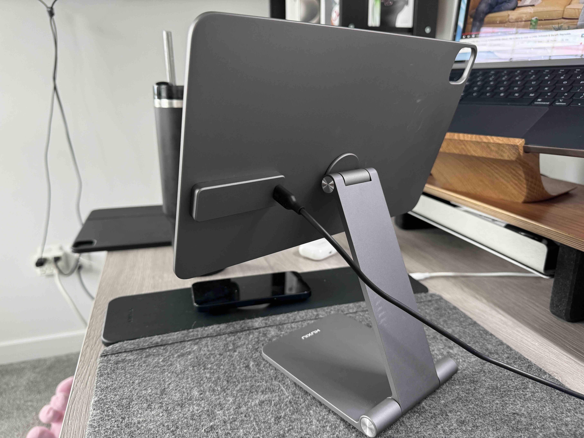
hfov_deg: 71.6
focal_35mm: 24
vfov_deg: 56.8
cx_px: 292
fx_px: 405
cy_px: 219
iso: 200
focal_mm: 6.76
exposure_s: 1/86
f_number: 1.78
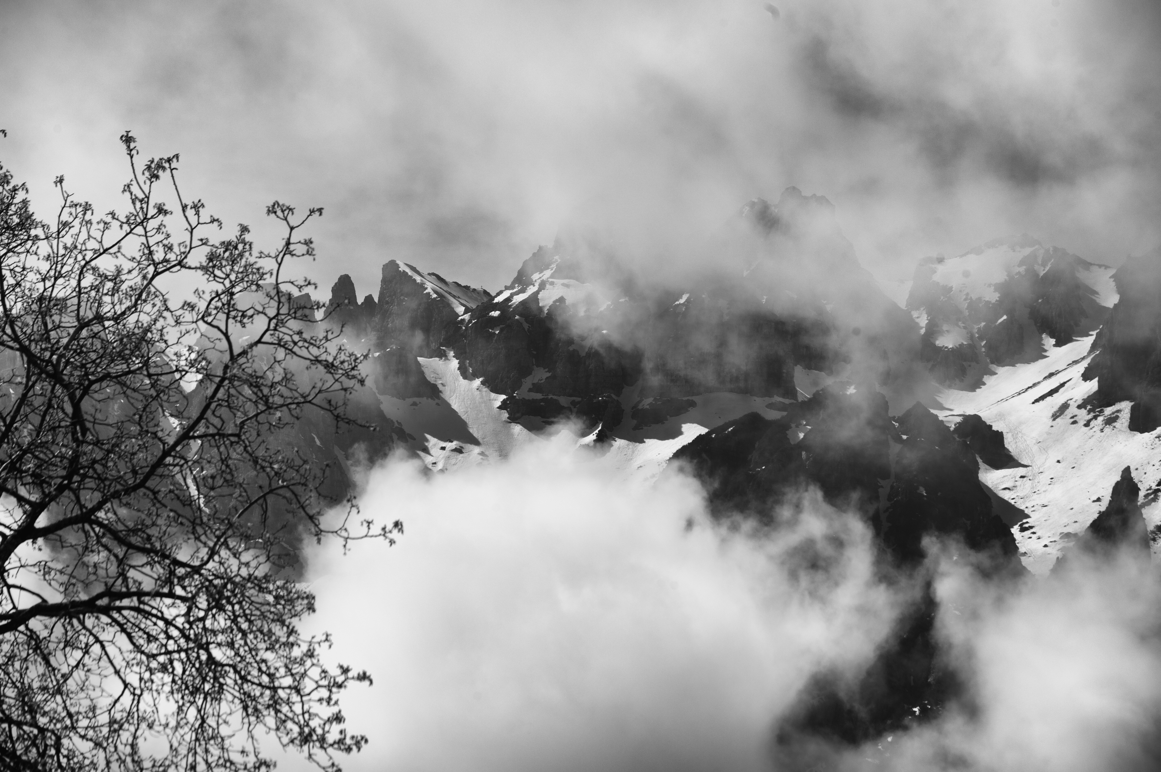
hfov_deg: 10.3
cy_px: 386
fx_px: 6446
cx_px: 580
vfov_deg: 6.9
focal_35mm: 200
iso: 400
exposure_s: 1/1250
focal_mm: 200
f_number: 11
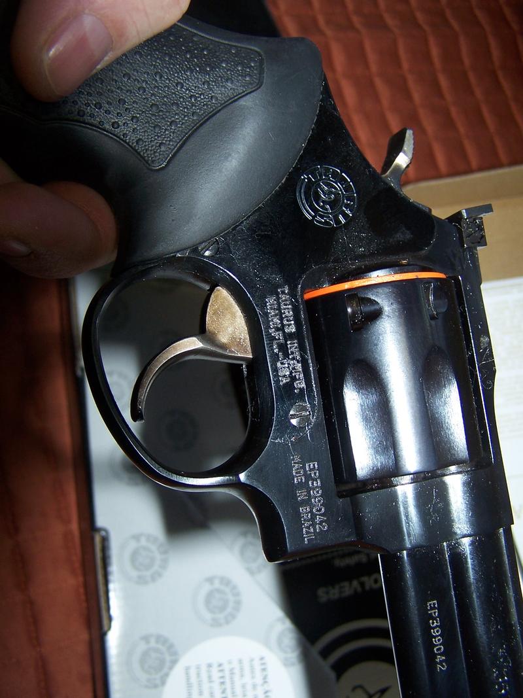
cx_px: 262
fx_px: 766
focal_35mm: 38
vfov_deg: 49.0
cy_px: 349
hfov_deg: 37.7
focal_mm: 6.3
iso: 80
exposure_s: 1/60
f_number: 2.8
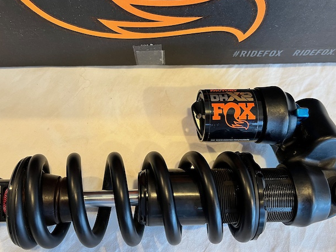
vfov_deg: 41.7
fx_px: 330
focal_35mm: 34
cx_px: 154
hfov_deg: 53.9
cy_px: 108
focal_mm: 5.1
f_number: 1.6
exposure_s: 1/50
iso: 125
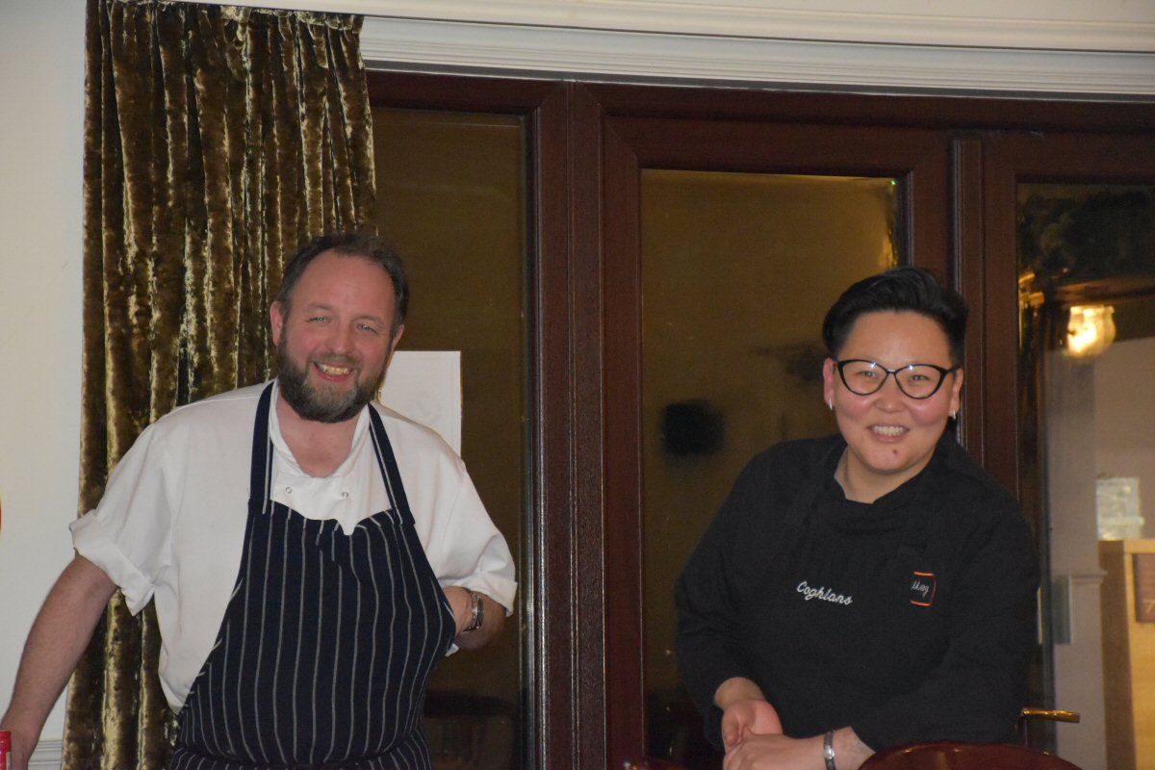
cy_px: 385
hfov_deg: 16.1
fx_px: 4090
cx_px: 578
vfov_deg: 10.8
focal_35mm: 128
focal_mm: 85
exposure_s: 1/60
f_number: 5.3
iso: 6400
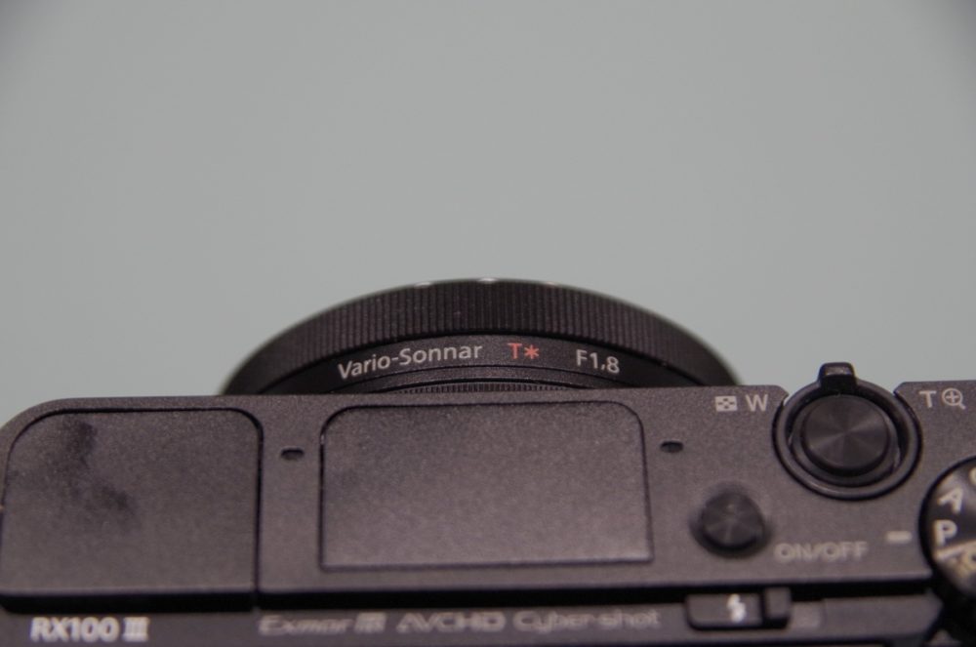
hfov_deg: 19.5
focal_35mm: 105
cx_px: 488
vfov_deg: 13.0
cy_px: 324
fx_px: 2842
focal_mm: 70
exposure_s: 1/125
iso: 800
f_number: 4.5
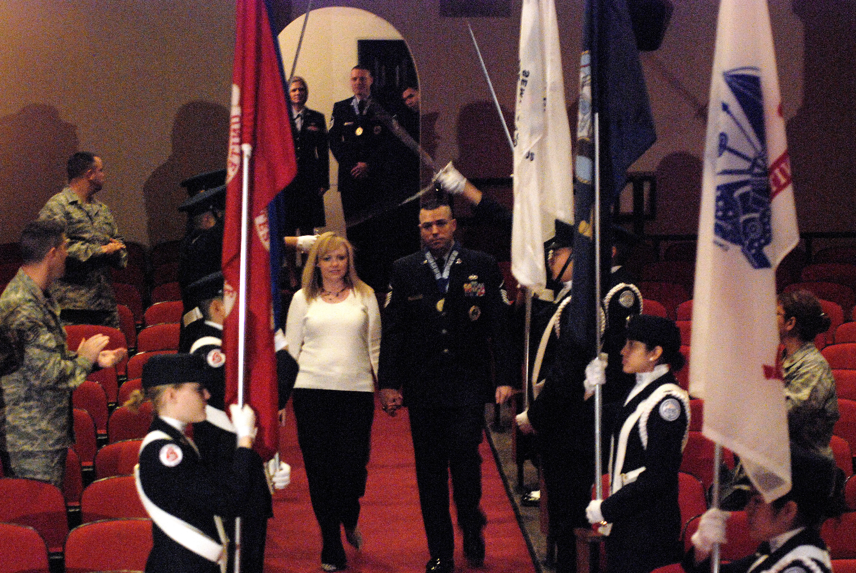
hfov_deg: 17.0
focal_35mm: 120
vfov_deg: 11.5
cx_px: 428
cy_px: 286
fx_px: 2857
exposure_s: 1/25
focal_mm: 80
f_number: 4
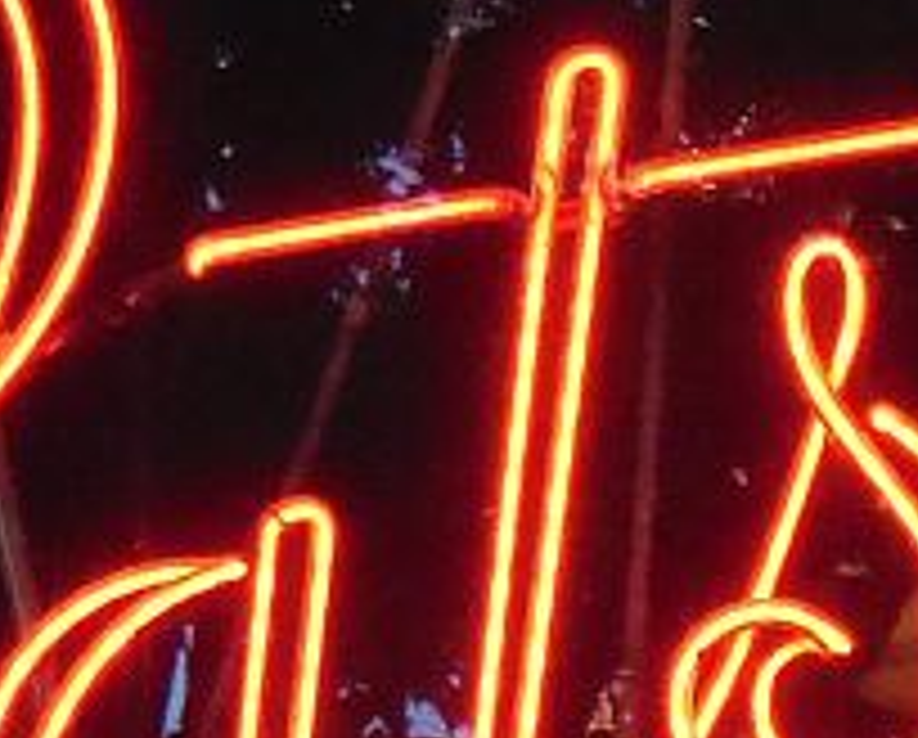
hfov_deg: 8.7
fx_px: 5989
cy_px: 1508
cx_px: 1040
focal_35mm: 220
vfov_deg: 6.8
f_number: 4.4
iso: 1600
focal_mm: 8
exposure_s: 1/1000
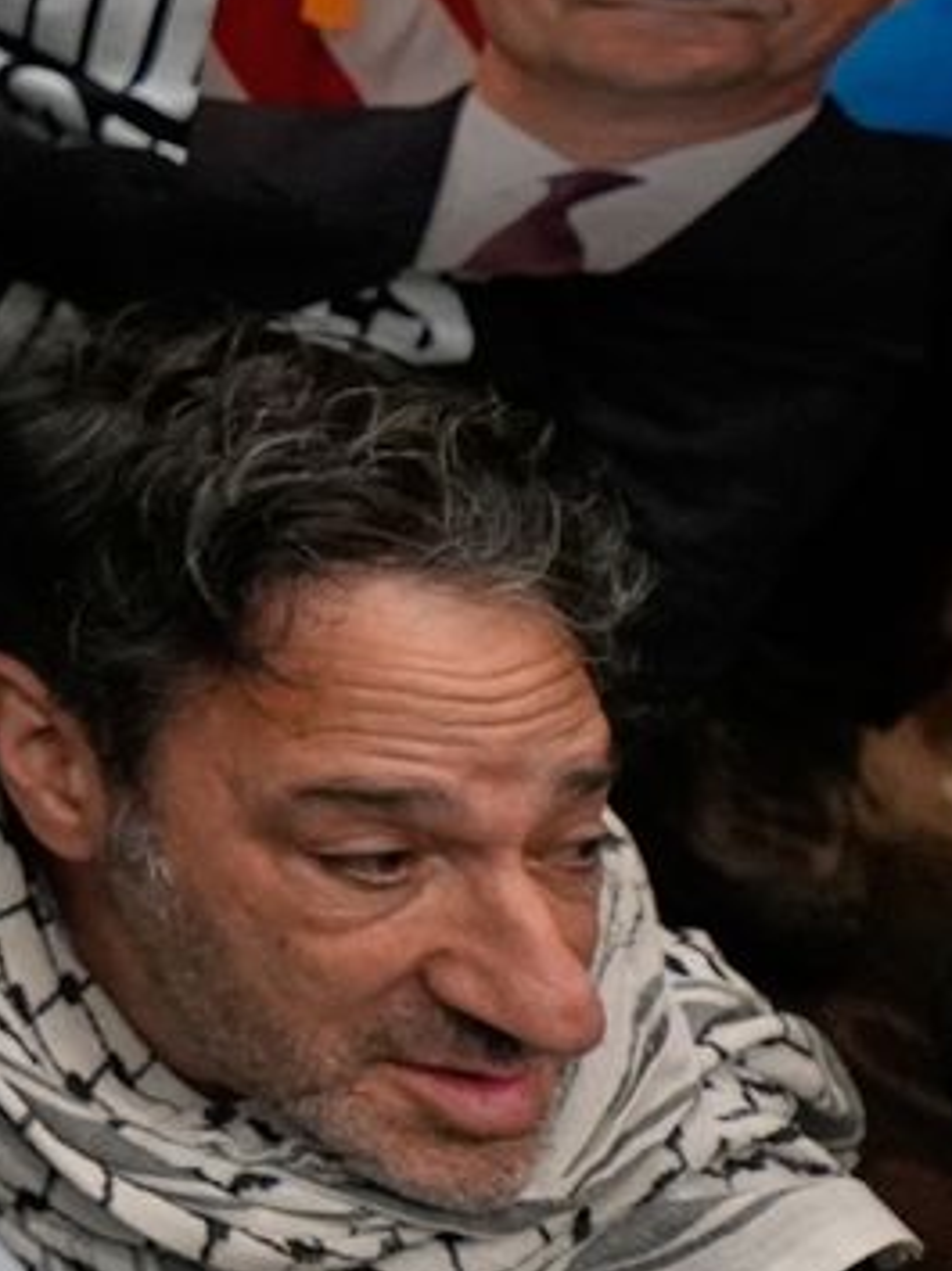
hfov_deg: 10.7
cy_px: -853
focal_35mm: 89
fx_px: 3267
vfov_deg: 18.4
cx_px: -1979
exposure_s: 1/125
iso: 1600
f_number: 2.8
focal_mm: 16
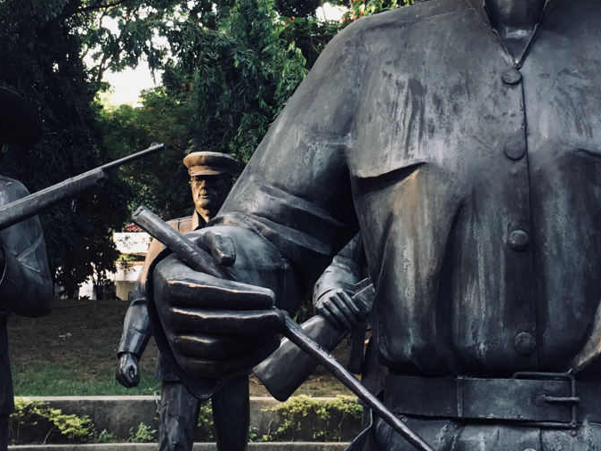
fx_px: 955
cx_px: 315
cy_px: 86
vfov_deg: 26.0
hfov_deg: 34.9
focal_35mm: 55
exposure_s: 1/30
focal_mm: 4.15
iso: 25
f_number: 2.2
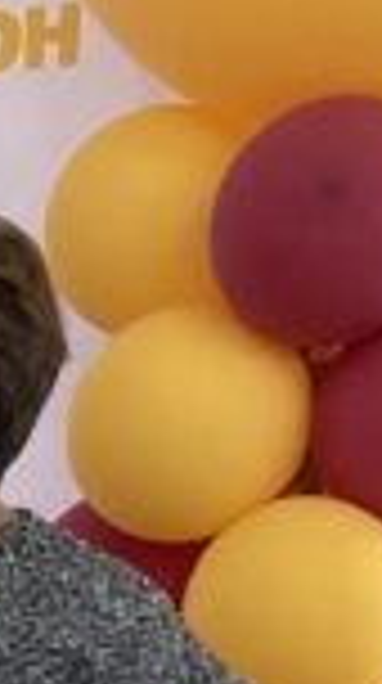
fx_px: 3726
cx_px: -1002
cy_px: 1791
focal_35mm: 206
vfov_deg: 9.1
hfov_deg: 5.3
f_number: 1.8
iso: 80
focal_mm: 3.99
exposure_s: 1/60
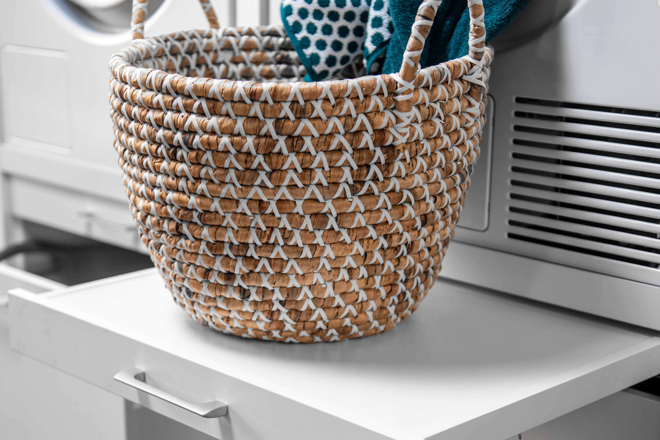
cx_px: 275
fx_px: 1283
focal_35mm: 70
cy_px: 300
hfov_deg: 28.8
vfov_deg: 19.4
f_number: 2.8
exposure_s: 1/90
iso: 100
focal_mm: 45
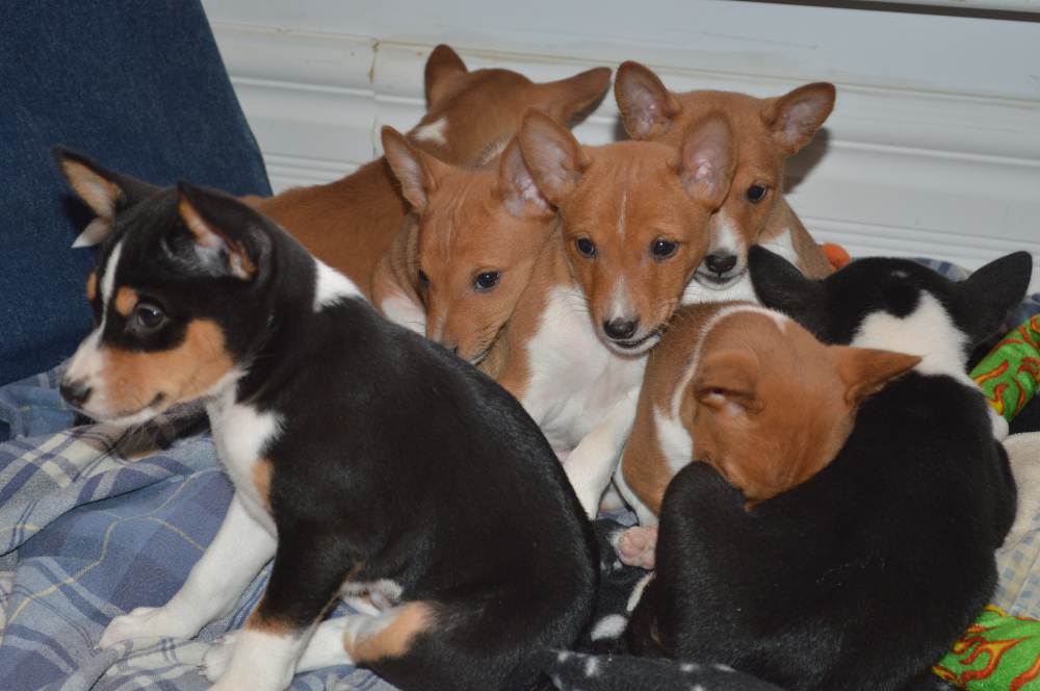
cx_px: 520
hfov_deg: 27.0
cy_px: 346
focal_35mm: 75
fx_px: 2164
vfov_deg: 18.1
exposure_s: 1/60
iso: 400
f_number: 5.6
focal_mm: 50
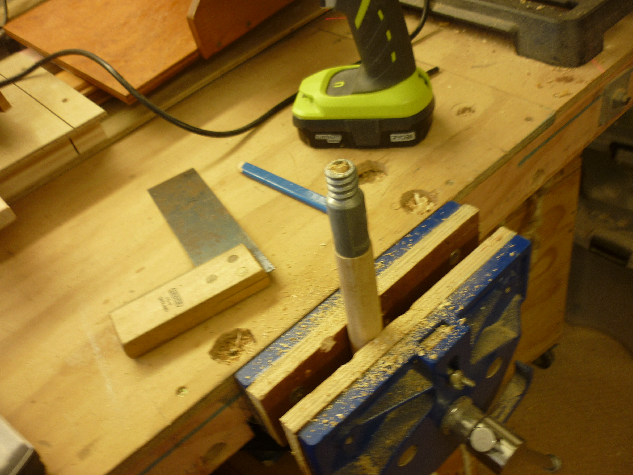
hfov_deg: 55.4
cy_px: 238
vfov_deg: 42.9
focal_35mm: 33
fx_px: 603
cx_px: 316
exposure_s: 1/30
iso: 100
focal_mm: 5.5
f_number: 2.8
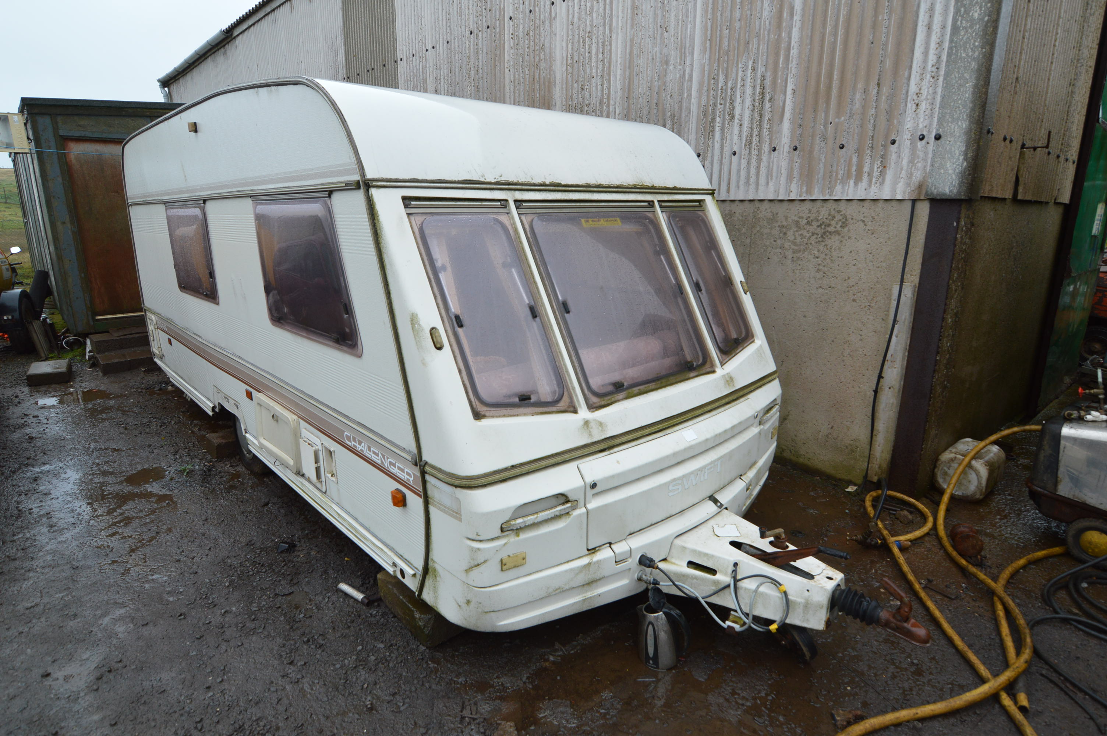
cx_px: 554
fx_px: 599
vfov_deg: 63.1
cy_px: 368
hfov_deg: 85.5
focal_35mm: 20
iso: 360
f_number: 5.6
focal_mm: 13
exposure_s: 1/125
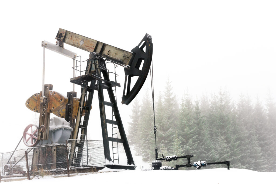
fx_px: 384
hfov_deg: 39.6
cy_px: 92
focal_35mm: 50
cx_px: 138
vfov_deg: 27.0
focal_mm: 50
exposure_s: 1/160
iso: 200
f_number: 8
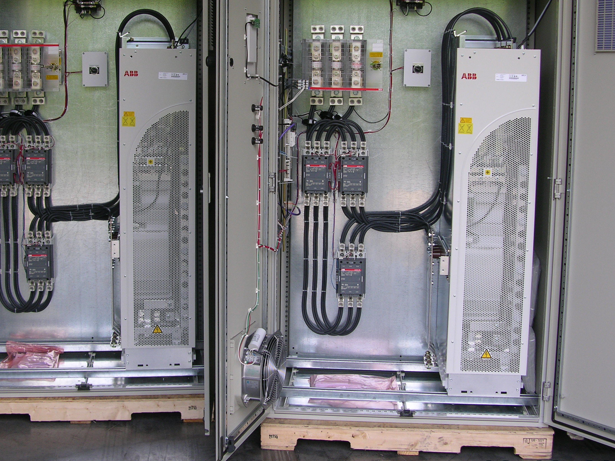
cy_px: 202
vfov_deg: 28.0
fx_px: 924
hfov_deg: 36.7
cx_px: 255
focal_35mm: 52
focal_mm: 8.9
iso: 50
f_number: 3.2
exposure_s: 1/53.9
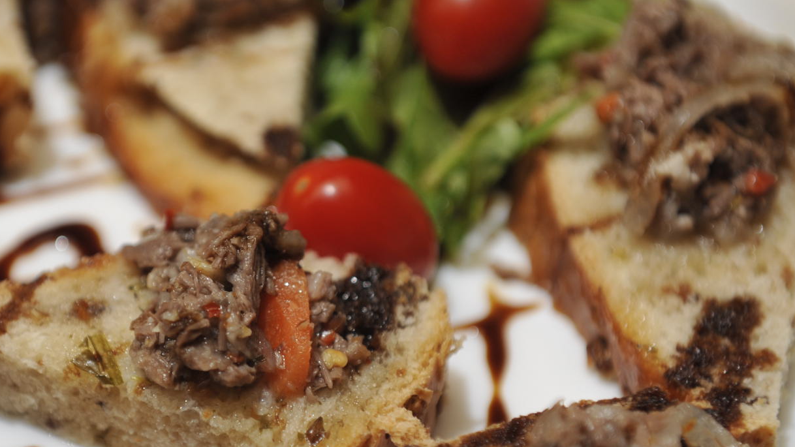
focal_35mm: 128
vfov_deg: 9.5
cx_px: 215
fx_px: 2698
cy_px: 300
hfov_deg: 16.7
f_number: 3.5
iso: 400
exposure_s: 1/640
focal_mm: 70
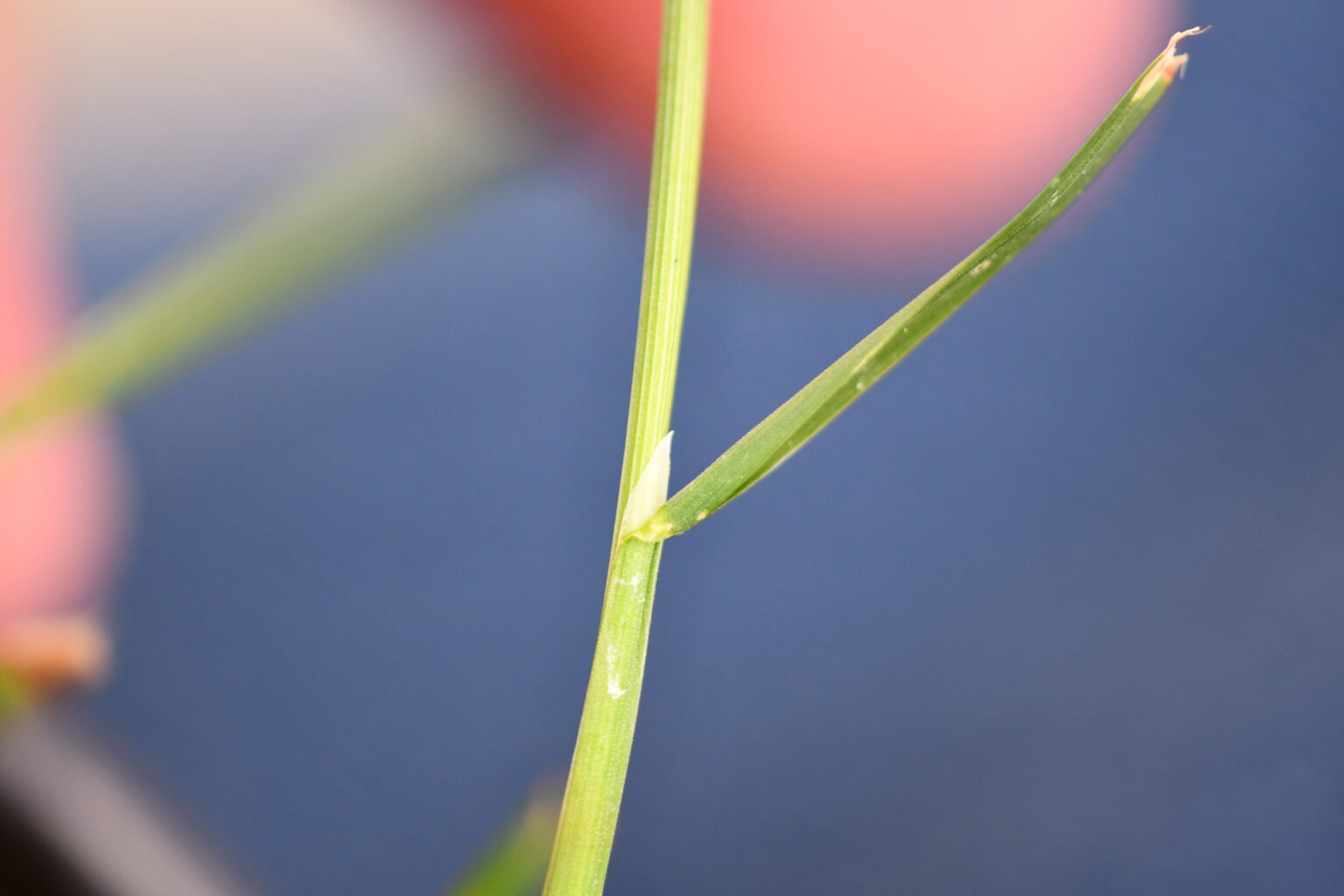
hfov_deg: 16.1
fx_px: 4741
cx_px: 672
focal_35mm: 127
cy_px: 448
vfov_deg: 10.8
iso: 800
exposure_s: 1/320
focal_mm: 85
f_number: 4.5
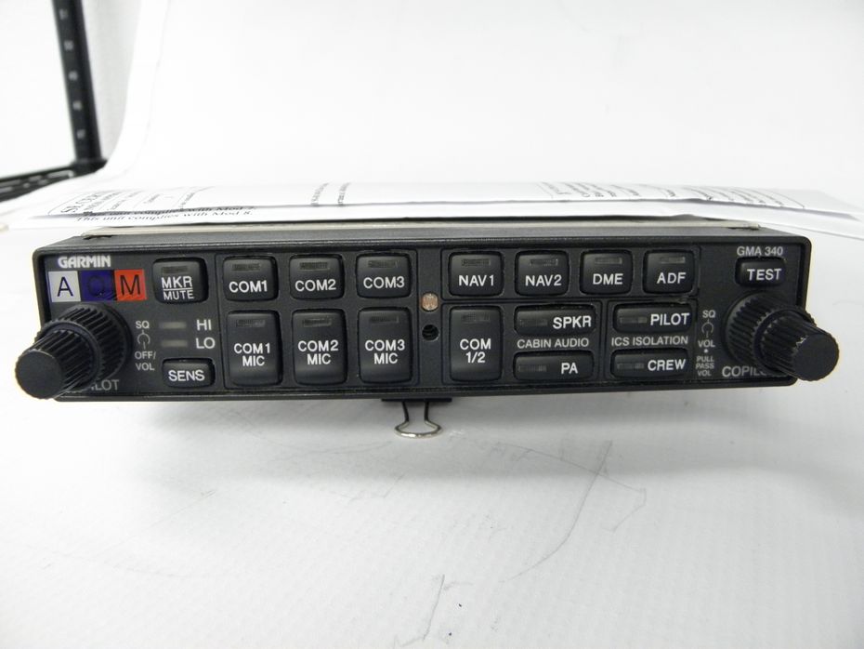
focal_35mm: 28
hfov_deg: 63.4
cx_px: 432
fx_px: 699
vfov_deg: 49.8
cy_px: 324
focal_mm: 5
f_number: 3.5
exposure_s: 1/30
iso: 250
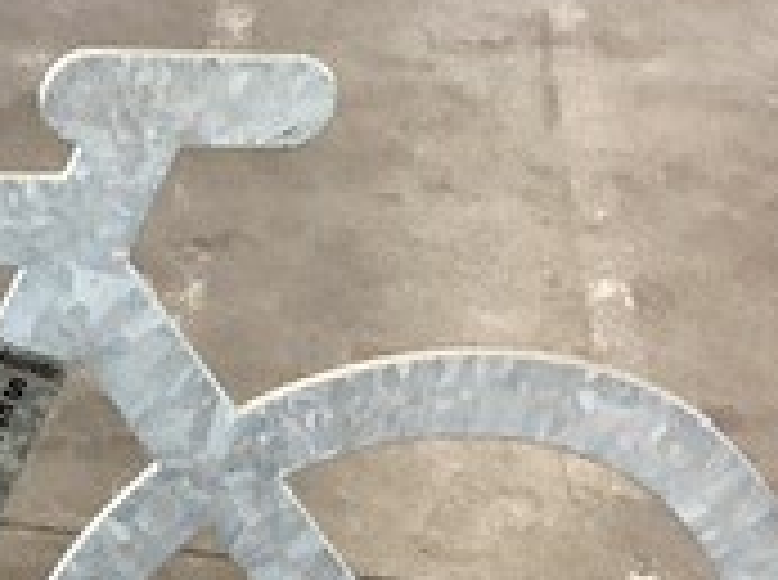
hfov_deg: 16.3
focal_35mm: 115
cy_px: 616
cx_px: -198
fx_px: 2579
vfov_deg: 12.6
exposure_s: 1/50
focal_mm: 3.3
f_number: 2.4
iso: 320
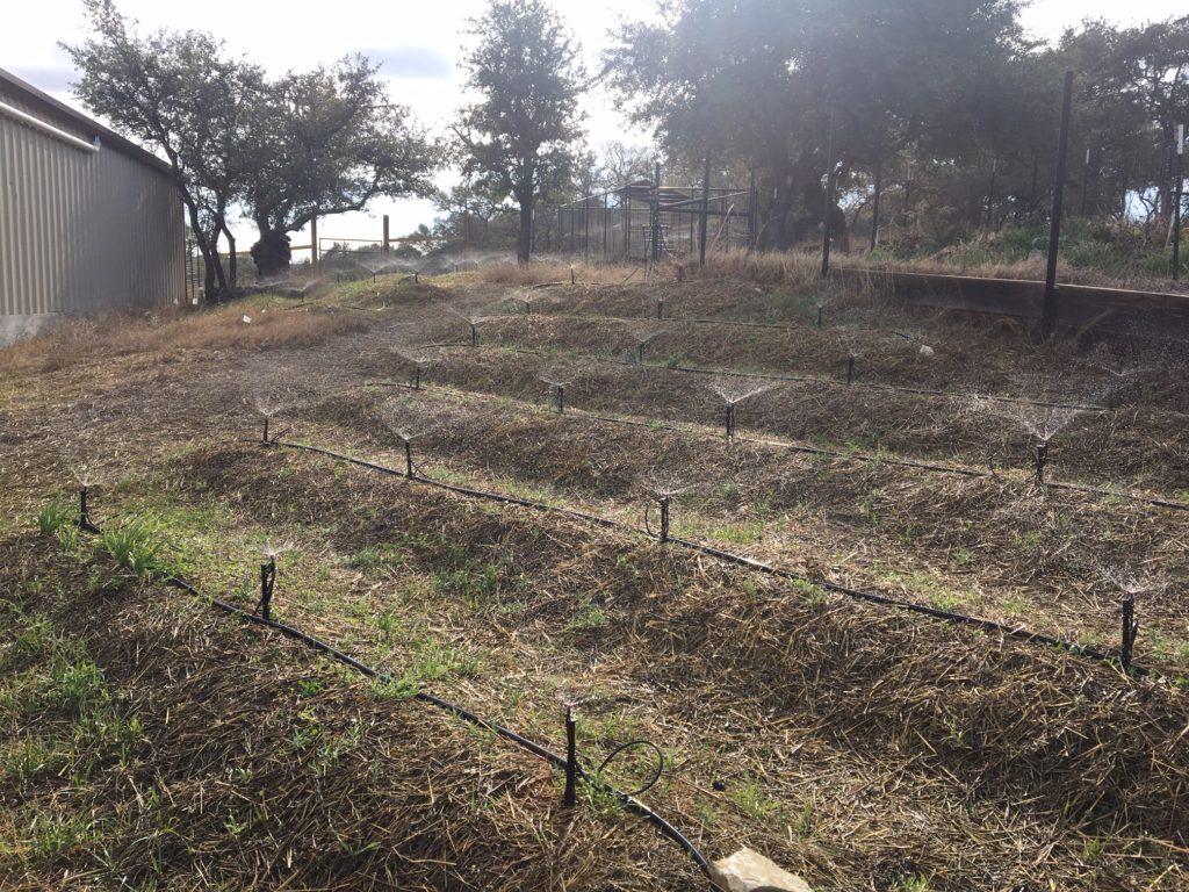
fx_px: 996
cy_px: 446
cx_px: 594
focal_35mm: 29
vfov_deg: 48.2
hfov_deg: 61.7
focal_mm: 4.15
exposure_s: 1/905
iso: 25
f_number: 2.2
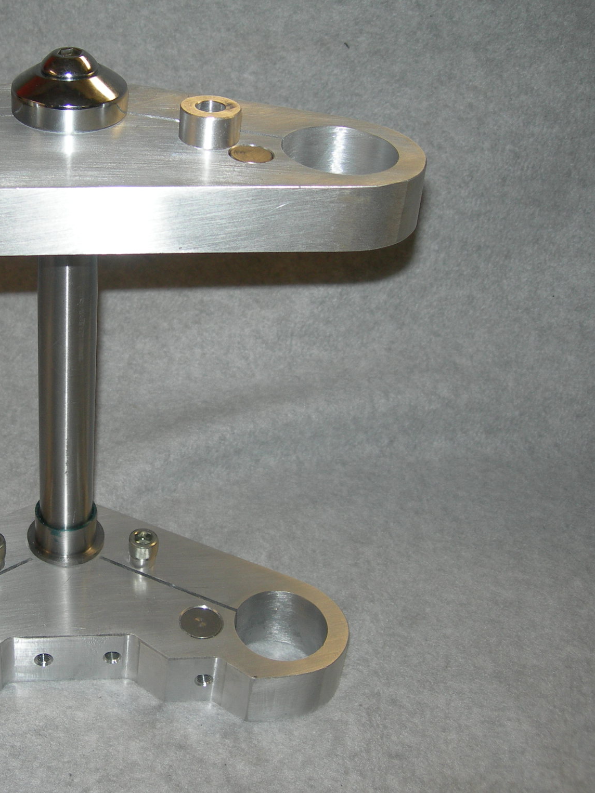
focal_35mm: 51
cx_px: 90
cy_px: 395
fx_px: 1169
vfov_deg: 37.5
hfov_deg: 27.8
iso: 50
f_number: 2.8
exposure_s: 1/60.1
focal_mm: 7.8
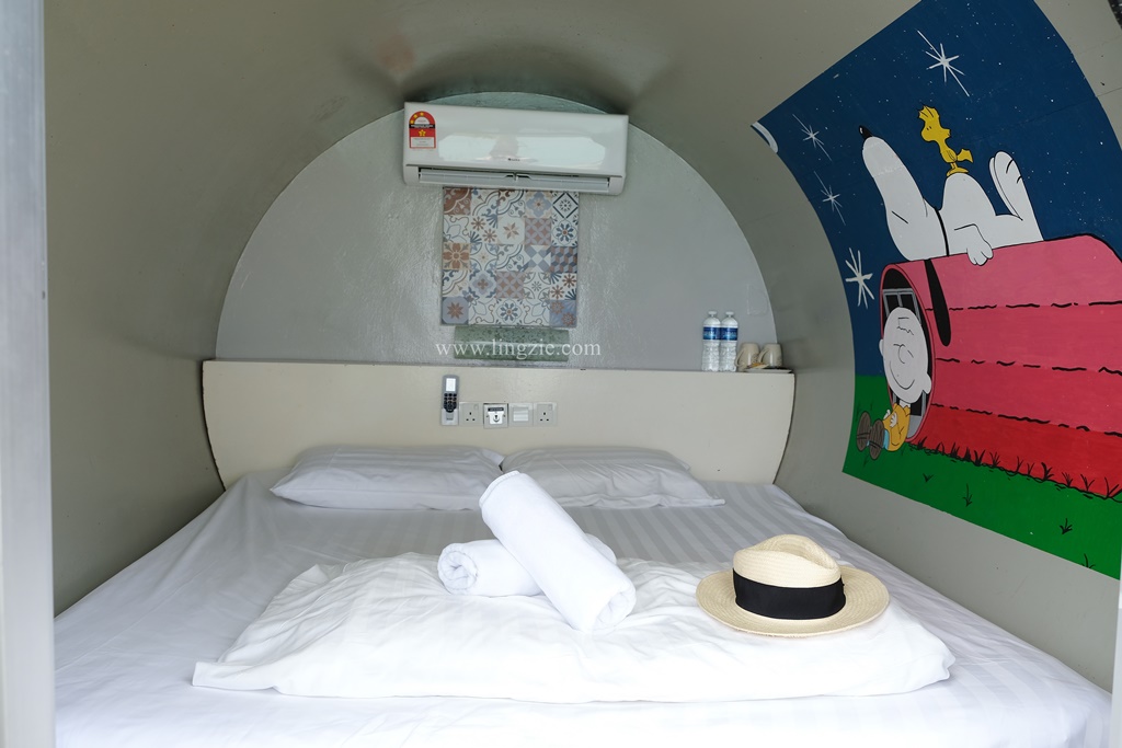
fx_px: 842
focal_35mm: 27
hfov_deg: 67.4
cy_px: 374
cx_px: 561
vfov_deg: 47.9
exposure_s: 1/125
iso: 200
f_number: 4
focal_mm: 18
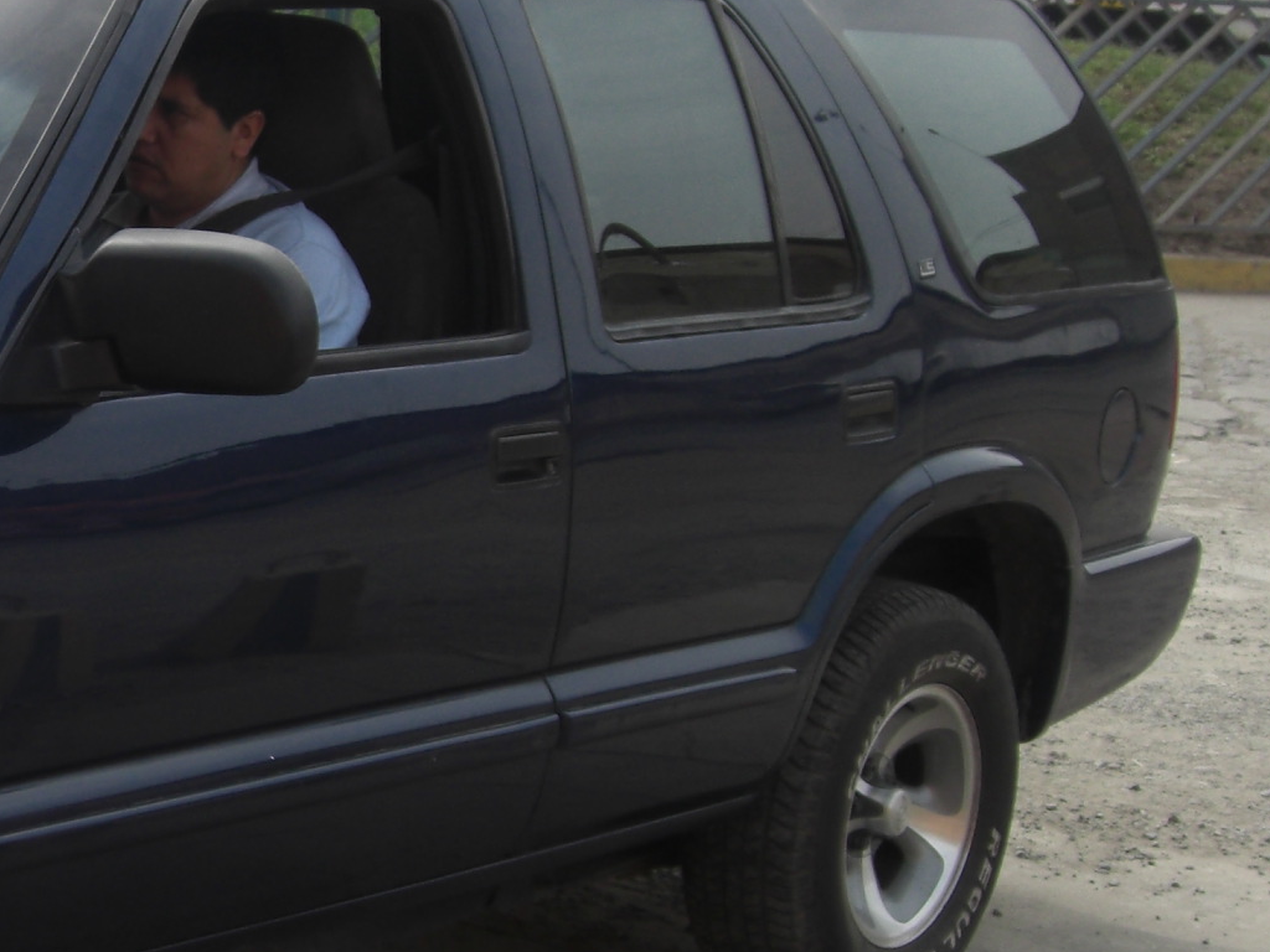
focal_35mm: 95
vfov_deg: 15.6
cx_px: -221
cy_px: 481
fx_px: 3485
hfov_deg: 19.5
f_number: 4
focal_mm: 7.9
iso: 80
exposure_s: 1/500
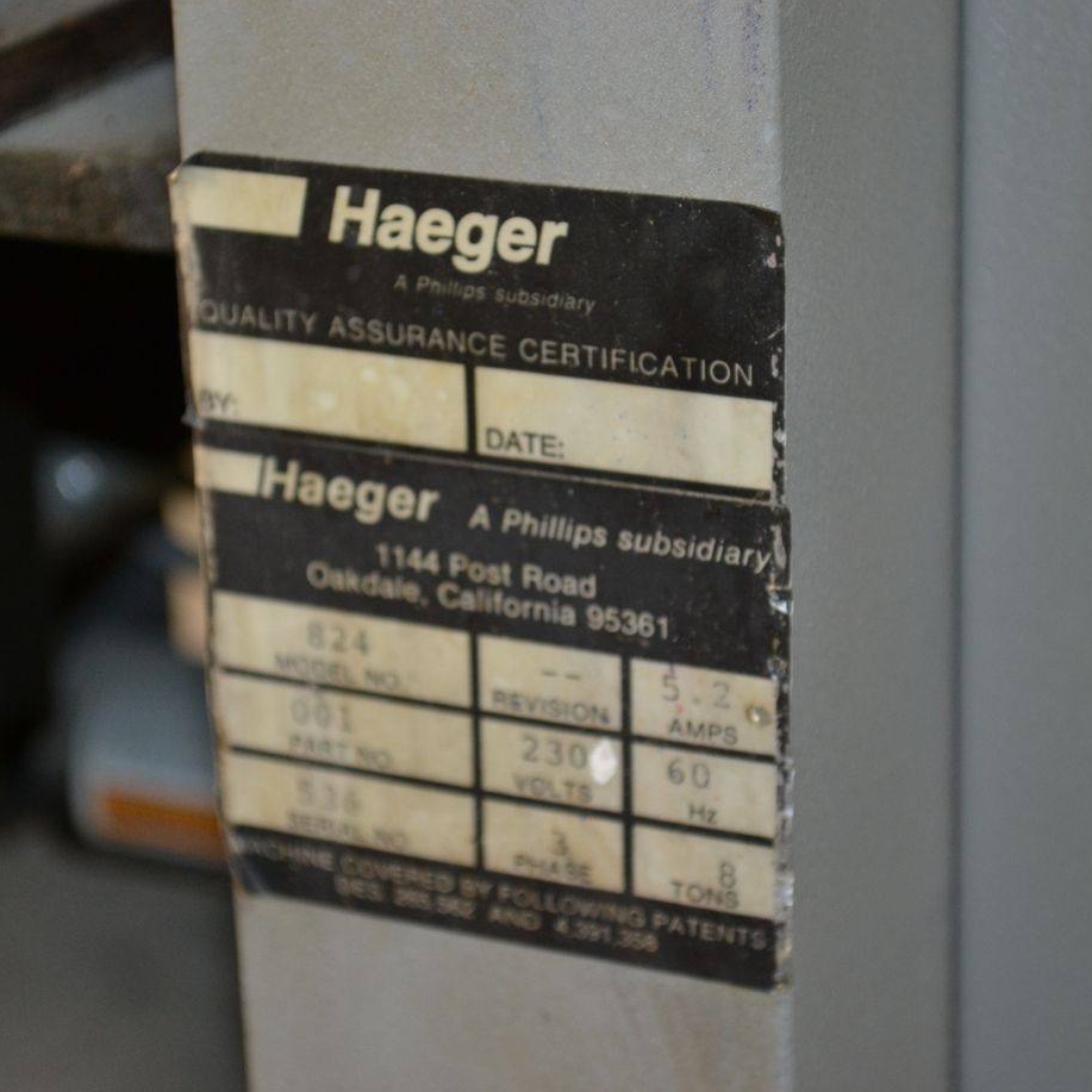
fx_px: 3770
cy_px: 545
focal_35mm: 106
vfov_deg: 16.5
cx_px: 500
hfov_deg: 16.5
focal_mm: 55
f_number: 5.6
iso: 900
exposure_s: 1/60
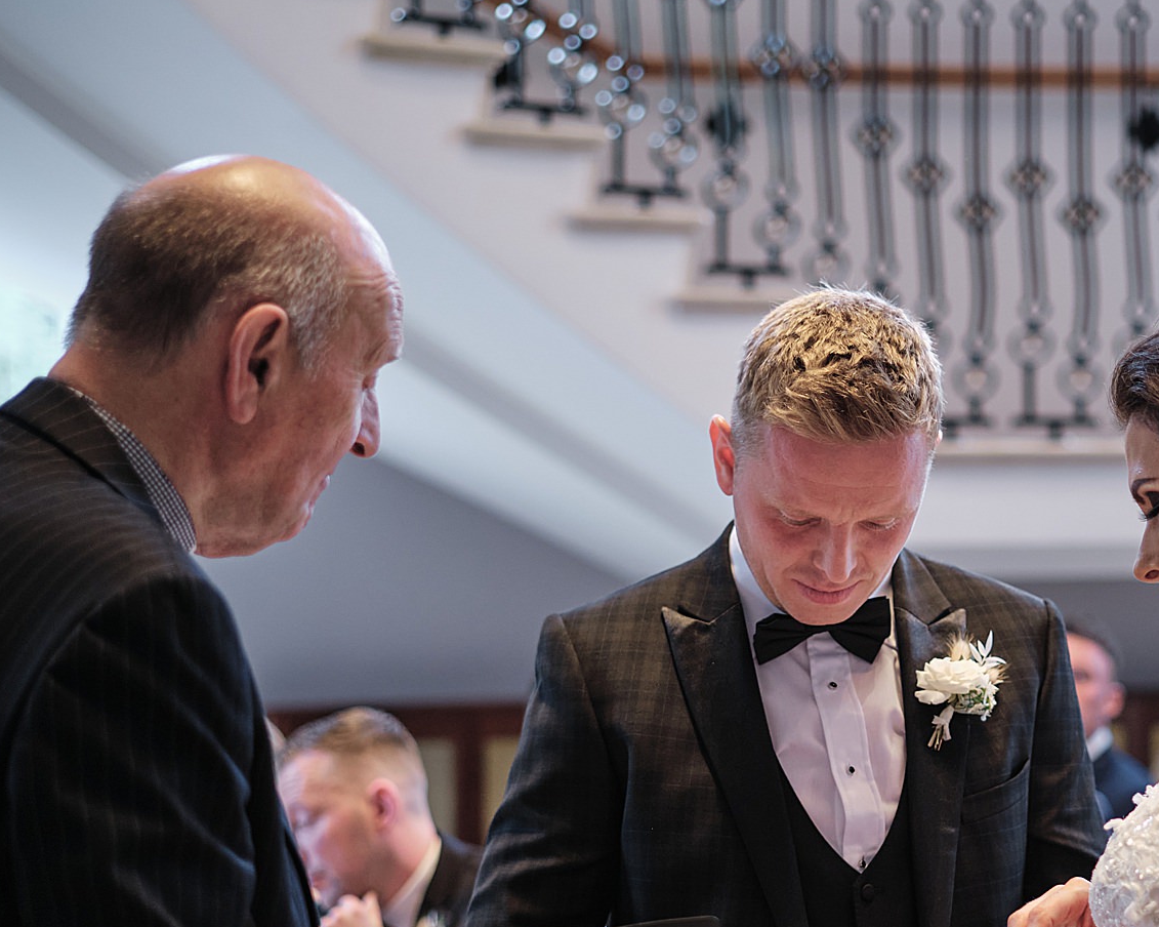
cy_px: 592
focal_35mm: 85
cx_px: 841
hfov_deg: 22.3
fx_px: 2915
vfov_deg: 18.0
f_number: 1.4
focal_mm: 33
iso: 500
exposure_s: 1/125
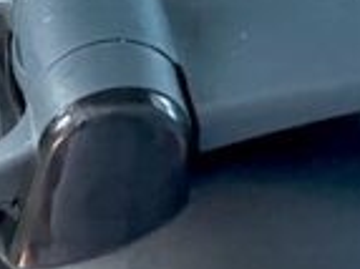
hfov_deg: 13.3
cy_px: 385
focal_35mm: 140
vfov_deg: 10.3
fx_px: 1455
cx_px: -191
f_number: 1.6
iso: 400
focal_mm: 4.2
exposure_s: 1/60
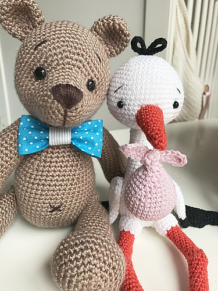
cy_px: 146
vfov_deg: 63.4
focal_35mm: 28
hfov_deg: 49.7
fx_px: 235
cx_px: 109
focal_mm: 3.99
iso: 20
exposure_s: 1/100
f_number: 1.8
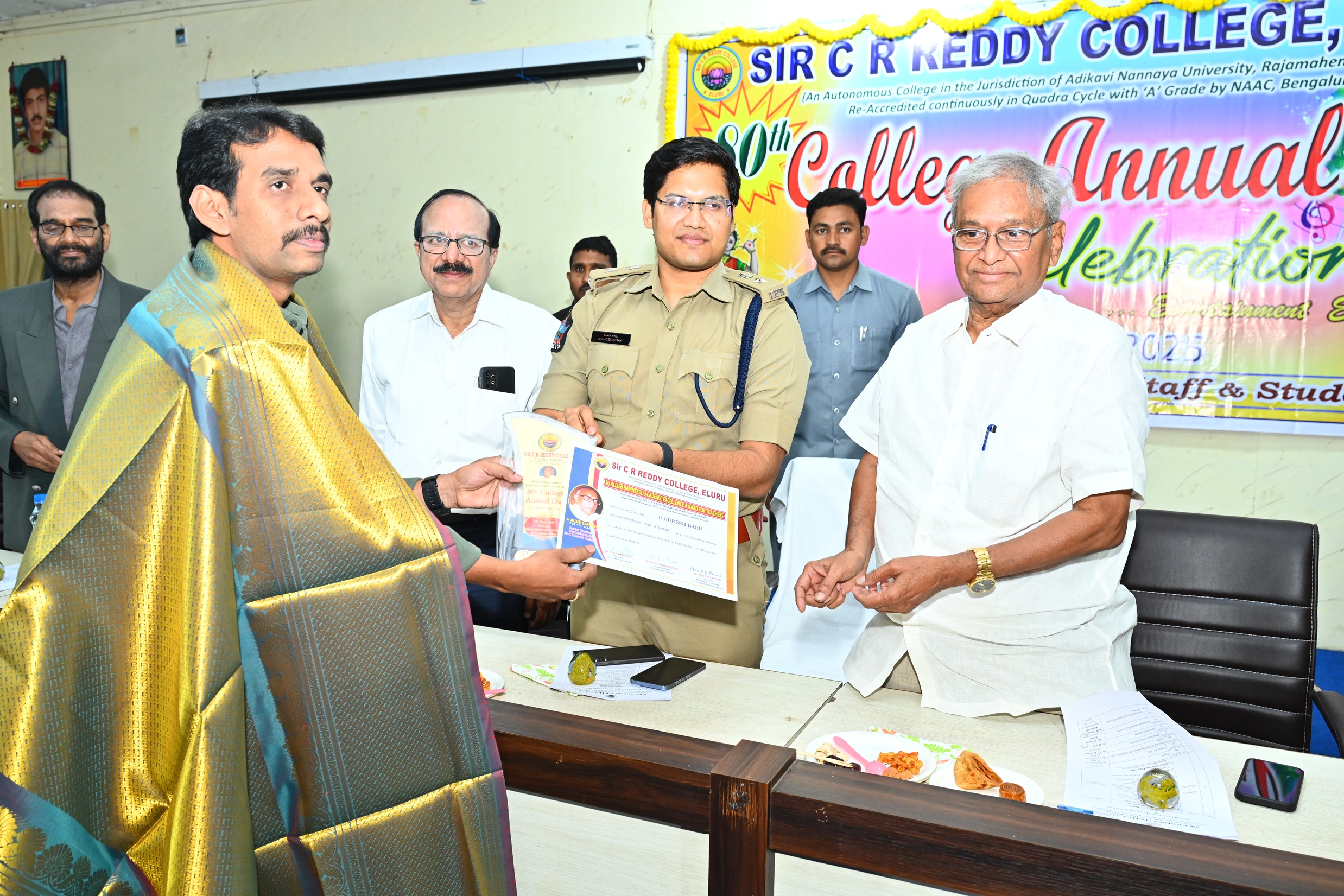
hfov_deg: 62.8
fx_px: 1101
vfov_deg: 44.3
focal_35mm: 30
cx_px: 672
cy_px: 448
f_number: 5.6
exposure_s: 1/160
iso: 1000
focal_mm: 29.5
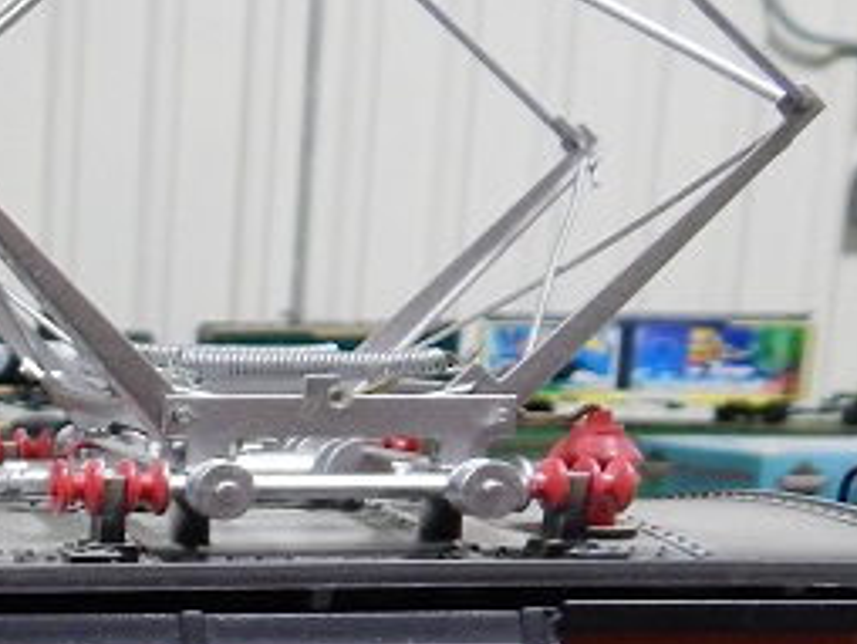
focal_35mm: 81
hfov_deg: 20.8
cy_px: 745
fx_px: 2007
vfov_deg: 17.5
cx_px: -402
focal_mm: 4
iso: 400
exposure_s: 1/20
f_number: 3
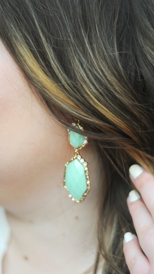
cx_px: 68
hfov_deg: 15.3
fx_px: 573
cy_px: 137
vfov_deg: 26.8
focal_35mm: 79
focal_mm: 50
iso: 200
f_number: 1.8
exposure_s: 1/1000
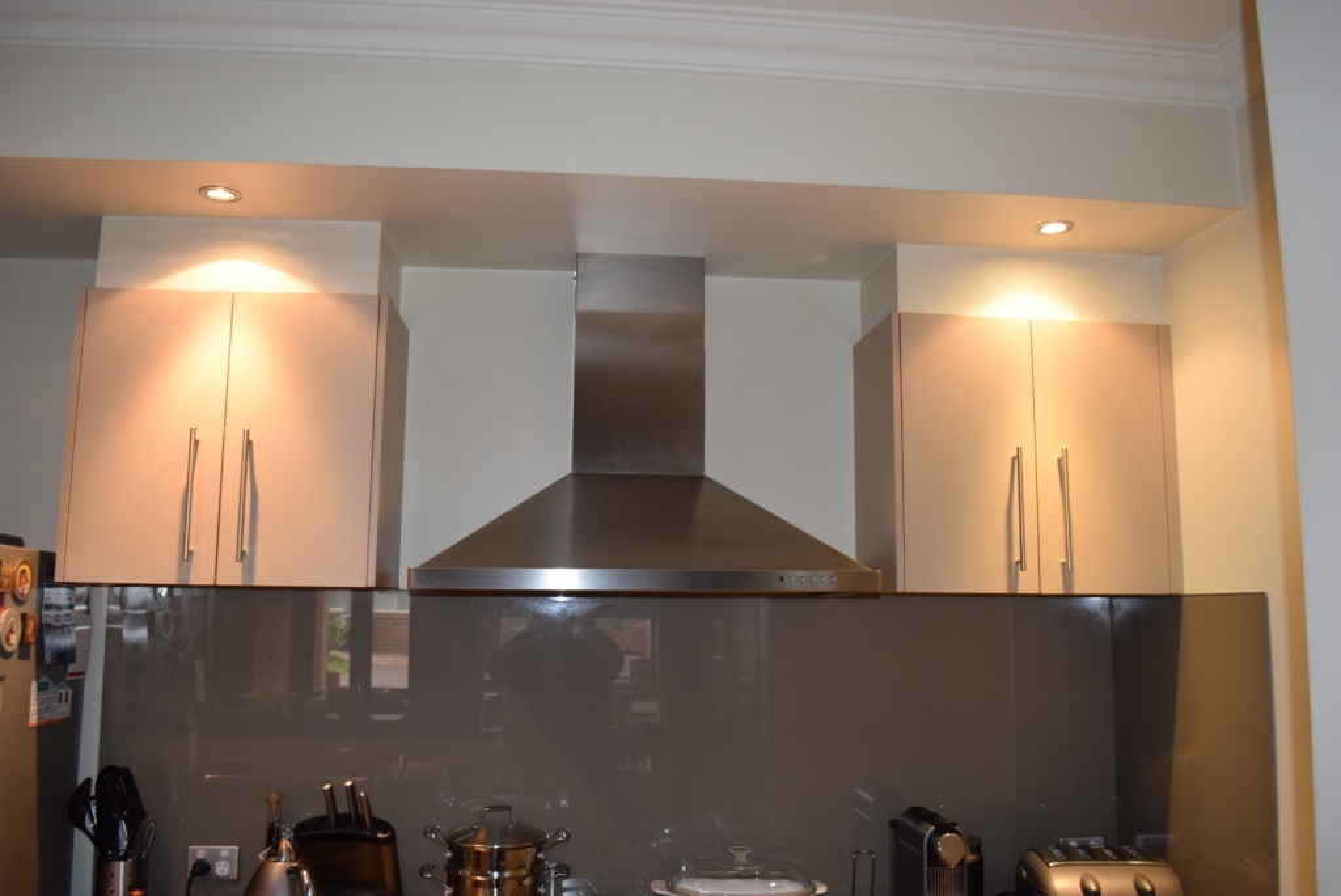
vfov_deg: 48.0
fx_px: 1006
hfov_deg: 67.4
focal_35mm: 27
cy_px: 448
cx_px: 670
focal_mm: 18
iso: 800
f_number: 4.5
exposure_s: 1/80
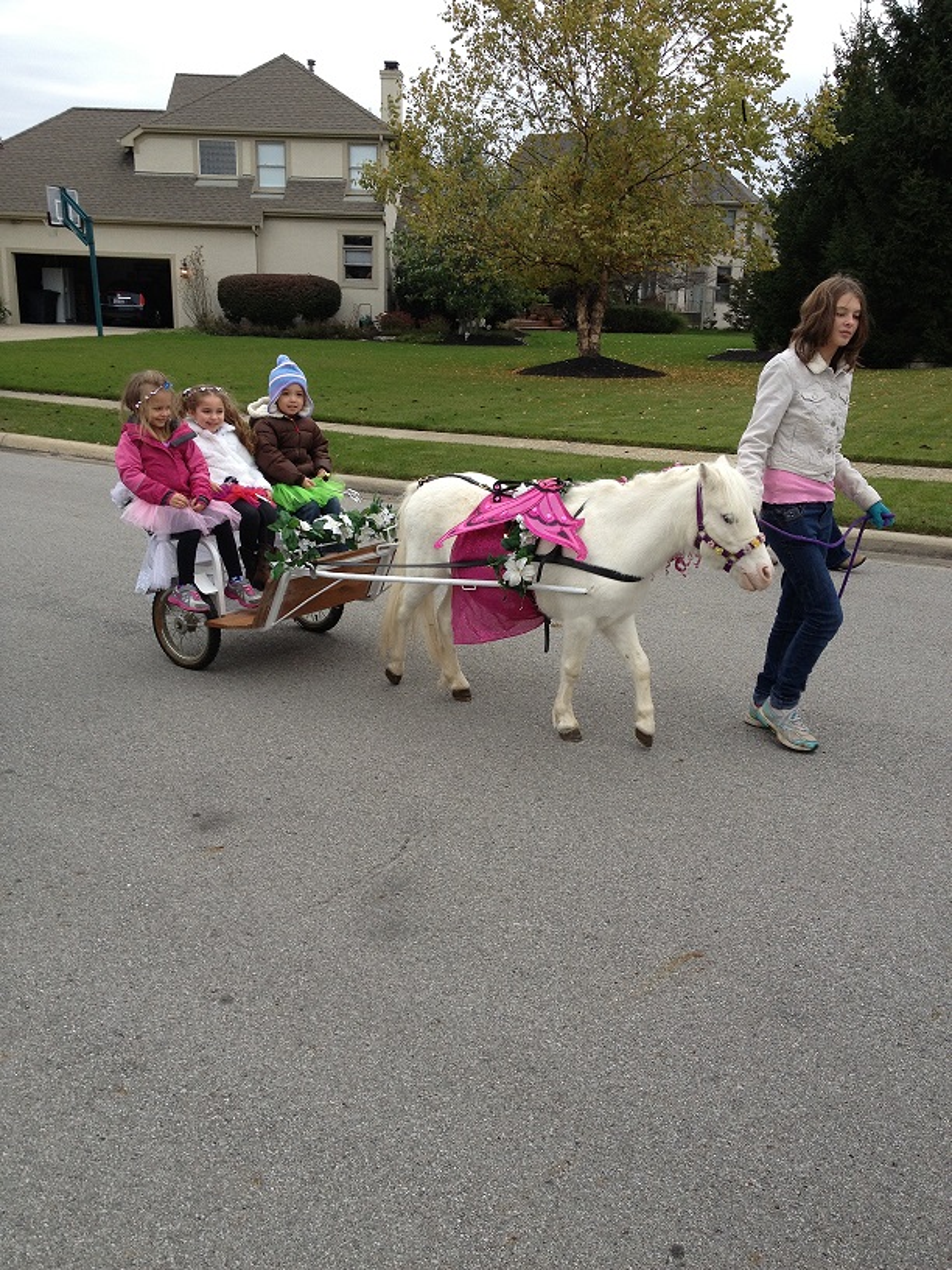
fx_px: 1283
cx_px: 476
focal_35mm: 35
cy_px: 635
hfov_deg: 40.7
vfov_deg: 52.6
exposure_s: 1/305
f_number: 2.4
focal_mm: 4.28
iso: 50
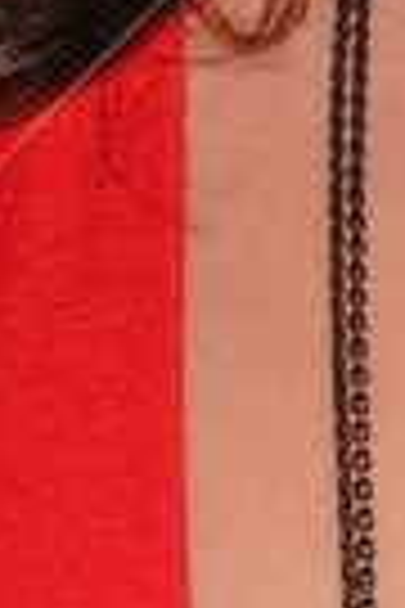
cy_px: -894
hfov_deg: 1.3
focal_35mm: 1082
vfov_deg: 1.9
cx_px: 1055
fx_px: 18254
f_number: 7.1
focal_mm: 95
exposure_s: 1/250
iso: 500
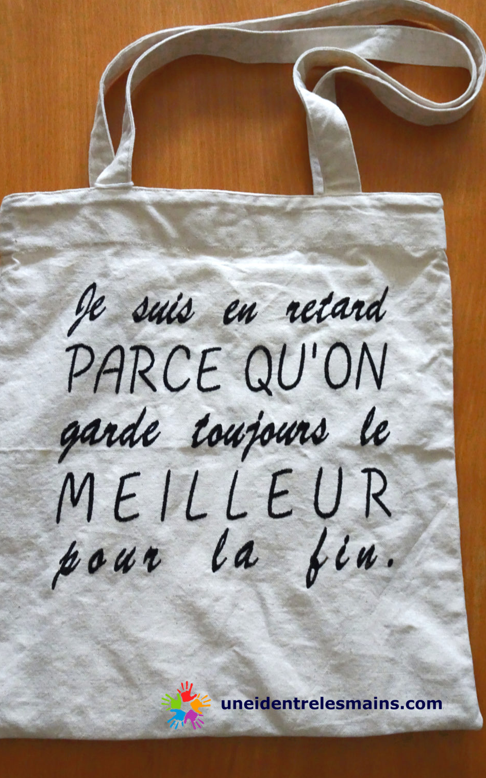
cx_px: 229
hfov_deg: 31.2
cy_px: 394
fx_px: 869
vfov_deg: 48.2
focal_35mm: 41
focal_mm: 6.56
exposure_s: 1/40
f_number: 4
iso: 500
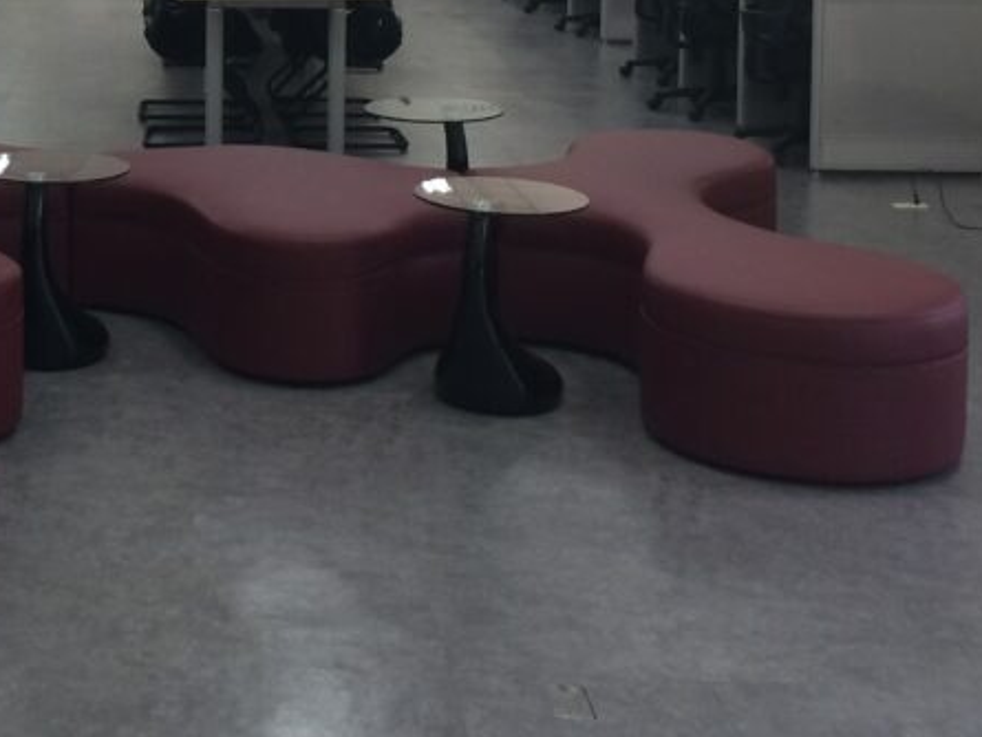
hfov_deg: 27.2
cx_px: 113
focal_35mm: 69
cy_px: -57
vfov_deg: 20.4
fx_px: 1958
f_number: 2.2
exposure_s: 1/40
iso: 50
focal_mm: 4.12
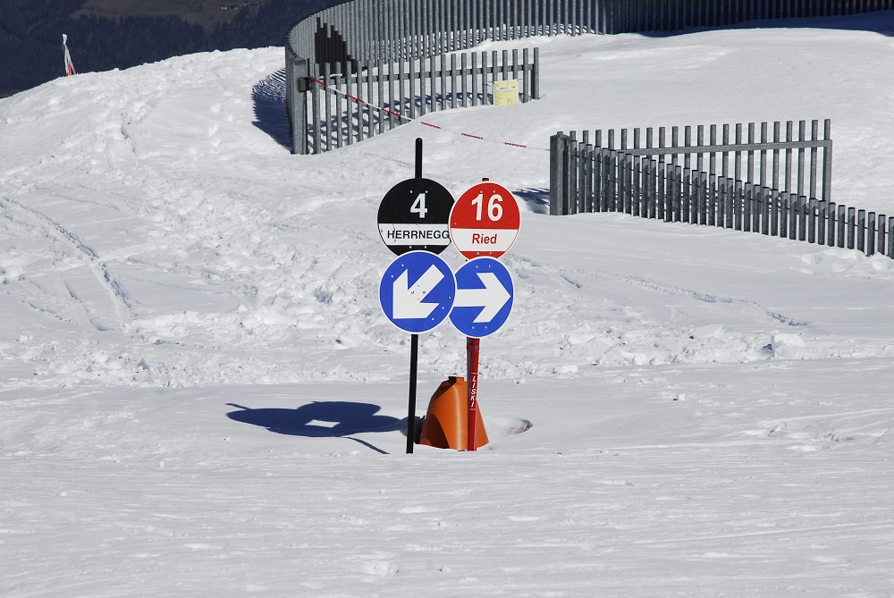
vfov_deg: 10.8
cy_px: 299
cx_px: 447
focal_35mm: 128
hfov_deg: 16.1
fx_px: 3169
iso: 100
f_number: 11
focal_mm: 85
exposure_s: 1/400
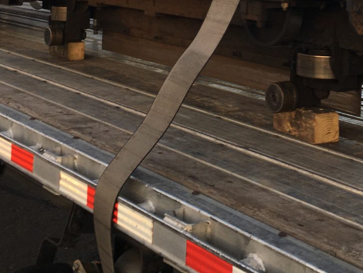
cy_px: -20
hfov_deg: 26.8
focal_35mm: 72
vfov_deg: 19.6
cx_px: 258
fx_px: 755
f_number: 2.2
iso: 25
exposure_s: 1/121
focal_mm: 4.15
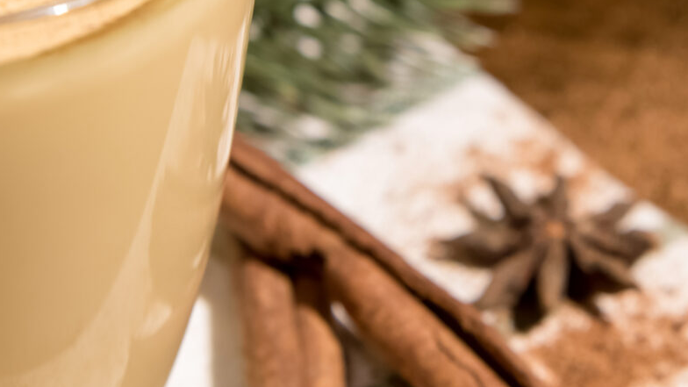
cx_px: 417
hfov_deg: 14.0
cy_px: -81
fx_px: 2809
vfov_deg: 7.8
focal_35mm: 154
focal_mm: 45
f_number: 5
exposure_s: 1/8
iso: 50
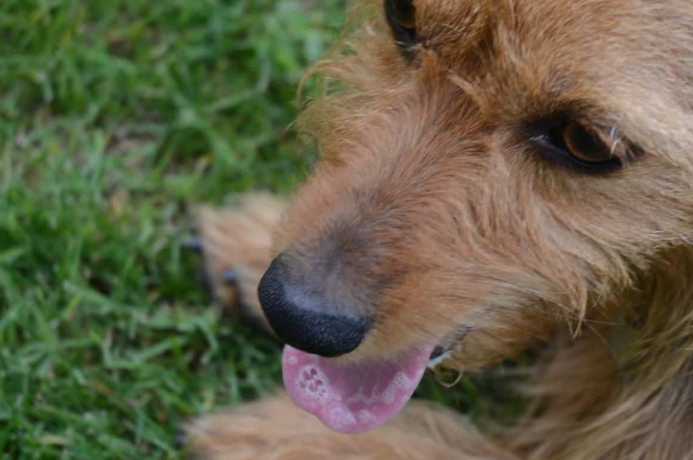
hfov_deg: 10.8
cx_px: 471
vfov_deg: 7.2
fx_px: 3670
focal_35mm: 191
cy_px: 219
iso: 100
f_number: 4.5
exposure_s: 1/60
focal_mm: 70
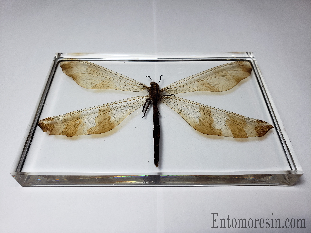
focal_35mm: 26
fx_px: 234
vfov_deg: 53.1
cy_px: 116
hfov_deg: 67.3
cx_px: 156
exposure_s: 1/154
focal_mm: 4.3
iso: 50
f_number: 2.4
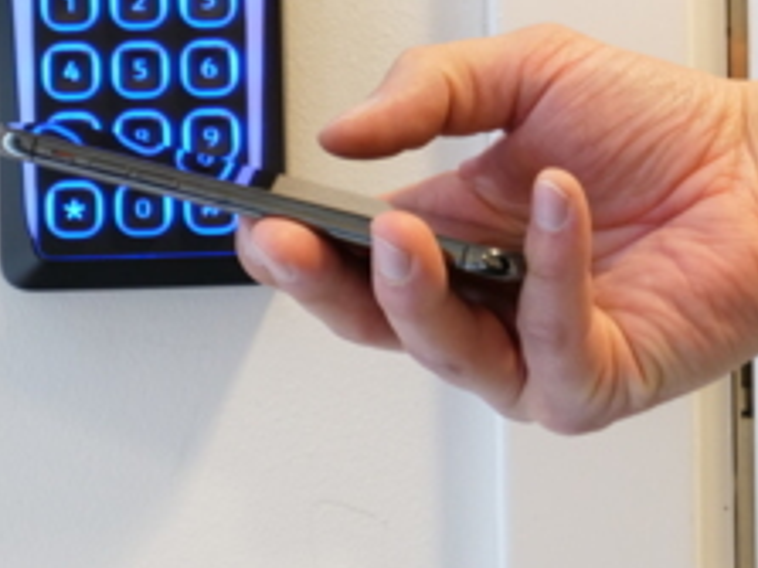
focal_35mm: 323
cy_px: 102
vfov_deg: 4.6
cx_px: 687
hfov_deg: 6.1
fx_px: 7069
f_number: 4
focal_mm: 60
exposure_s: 1/25
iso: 800
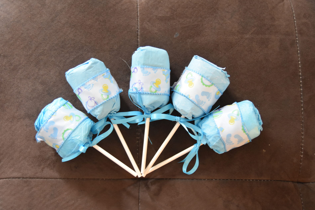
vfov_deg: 34.2
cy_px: 113
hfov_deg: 49.5
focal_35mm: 39
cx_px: 149
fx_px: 341
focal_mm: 24
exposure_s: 1/60
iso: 1600
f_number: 2.8
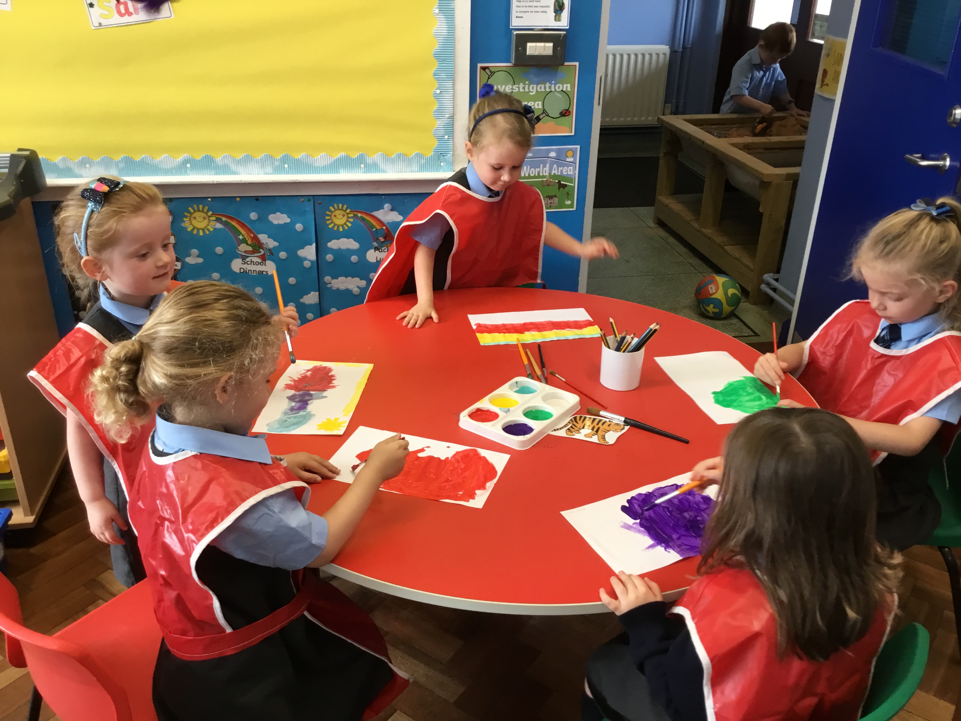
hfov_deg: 58.4
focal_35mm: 31
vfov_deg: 45.4
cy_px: 360
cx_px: 480
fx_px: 861
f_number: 2.4
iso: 64
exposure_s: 1/33
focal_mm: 3.3
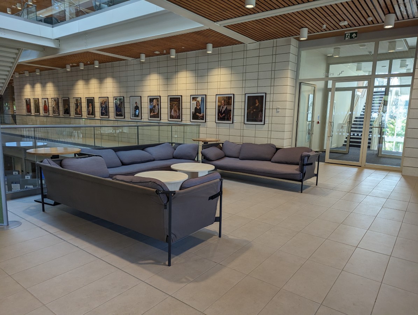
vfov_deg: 56.9
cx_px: 209
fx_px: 290
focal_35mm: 24
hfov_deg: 71.5
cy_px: 158
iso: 172
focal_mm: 6.81
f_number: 1.85
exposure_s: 1/285
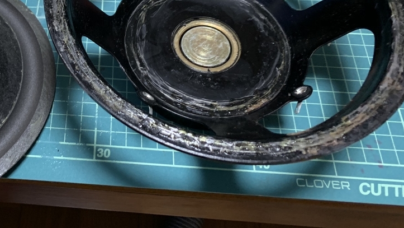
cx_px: 73
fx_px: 504
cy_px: 27
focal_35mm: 47
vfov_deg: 24.8
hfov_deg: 41.6
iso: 320
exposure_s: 1/33
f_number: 1.8
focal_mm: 4.25
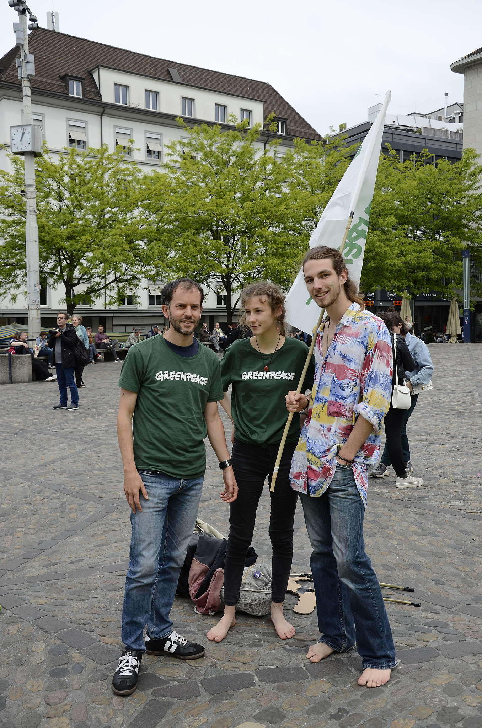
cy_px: 364
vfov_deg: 53.2
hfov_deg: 36.7
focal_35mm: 36
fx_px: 726
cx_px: 241
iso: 100
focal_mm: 24
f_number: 5.6
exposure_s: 1/320
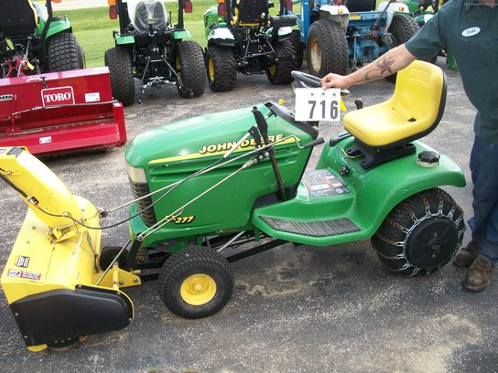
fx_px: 504
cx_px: 249
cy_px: 186
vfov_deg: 40.7
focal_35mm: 35
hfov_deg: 52.6
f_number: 3.1
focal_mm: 6.3
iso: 80
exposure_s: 1/160
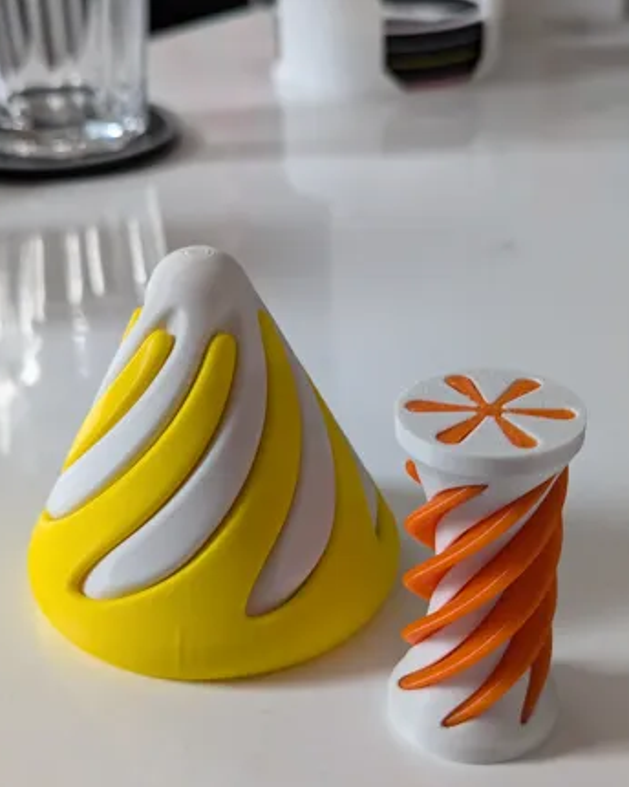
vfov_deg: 32.4
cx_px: 320
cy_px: 484
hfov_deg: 26.2
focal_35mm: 58
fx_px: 1350
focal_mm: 6.81
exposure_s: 1/32.9
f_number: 1.85
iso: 229
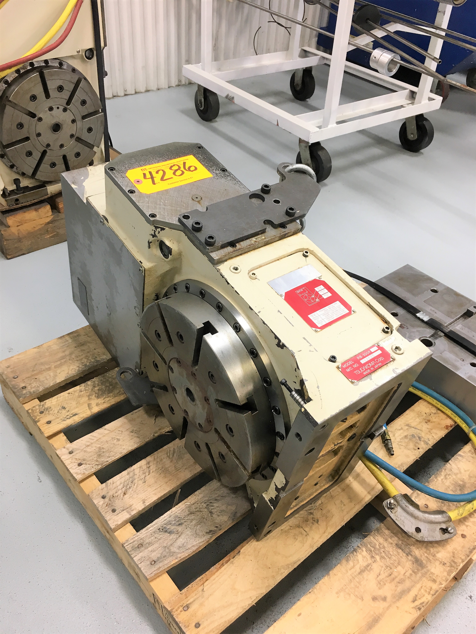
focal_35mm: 29
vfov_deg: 61.7
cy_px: 317
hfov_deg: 48.2
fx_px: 532
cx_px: 238
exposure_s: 1/30
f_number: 2.2
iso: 32
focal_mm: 4.15
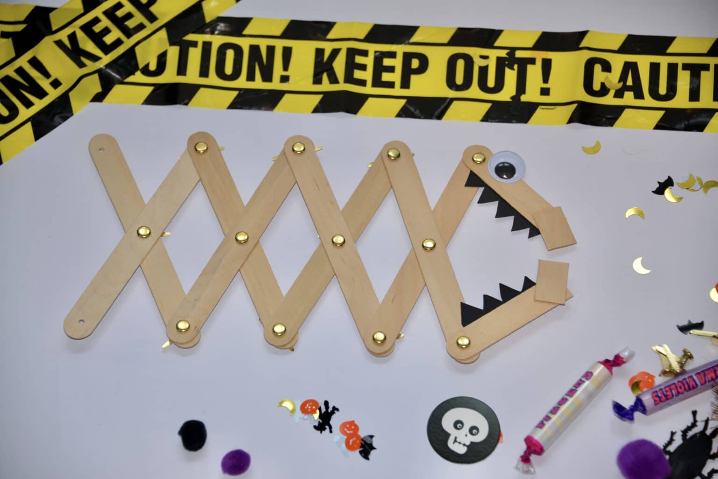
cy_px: 240
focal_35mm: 135
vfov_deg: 10.2
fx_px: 2693
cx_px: 359
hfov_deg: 15.2
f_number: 5.6
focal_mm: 135
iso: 800
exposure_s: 1/60
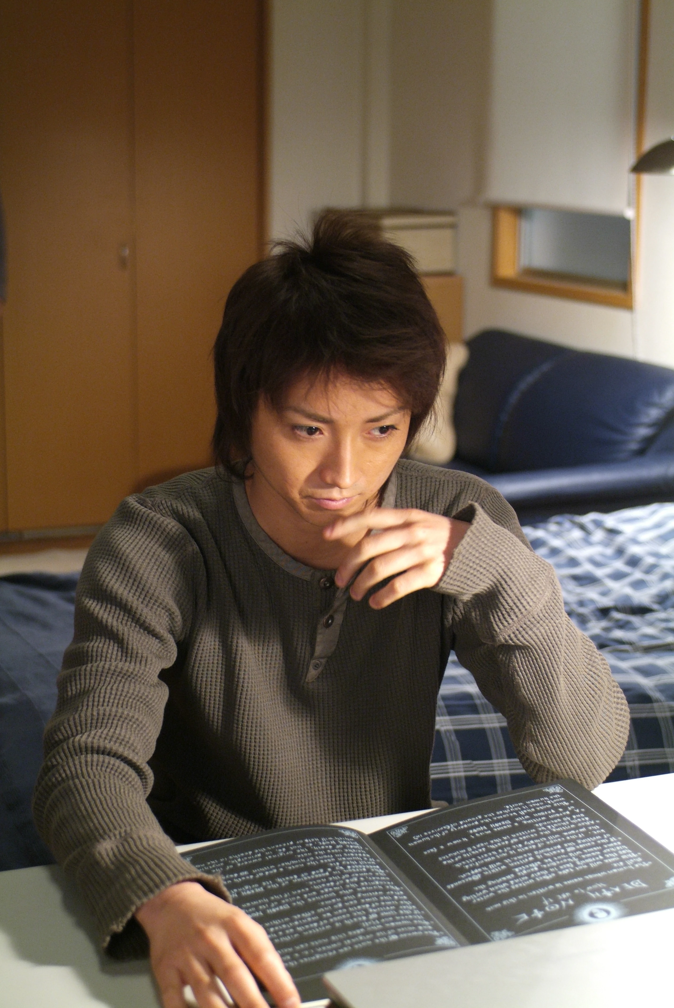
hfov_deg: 21.6
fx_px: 1765
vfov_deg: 31.9
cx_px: 337
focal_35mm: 63
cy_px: 504
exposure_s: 1/45
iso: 800
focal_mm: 42
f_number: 2.8
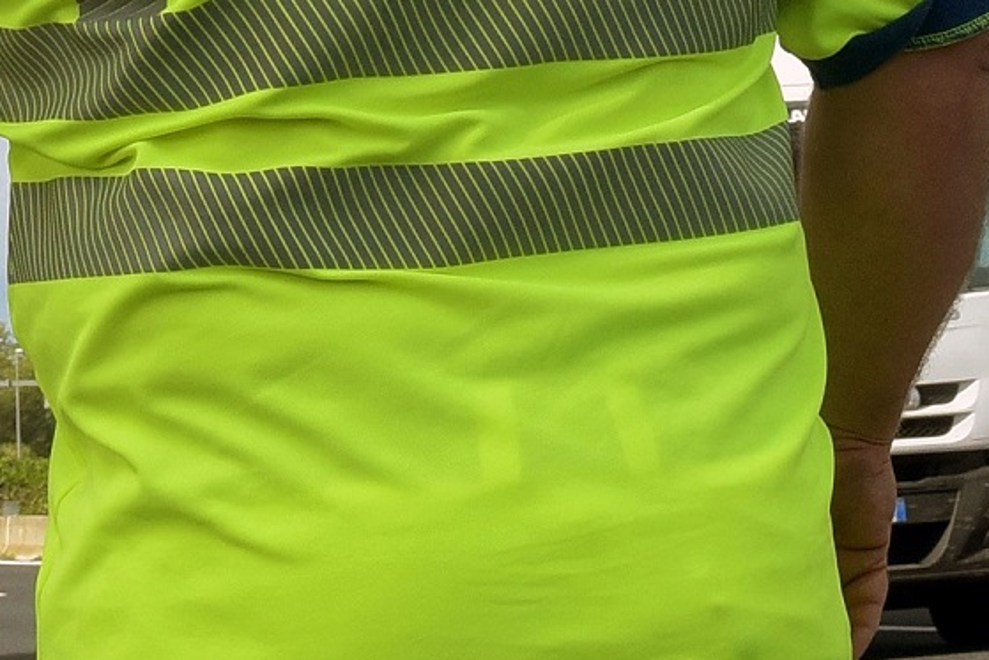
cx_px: 649
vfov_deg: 11.6
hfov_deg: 18.4
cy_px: -432
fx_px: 3050
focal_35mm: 111
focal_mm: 31
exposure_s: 1/500
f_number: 13
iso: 1000
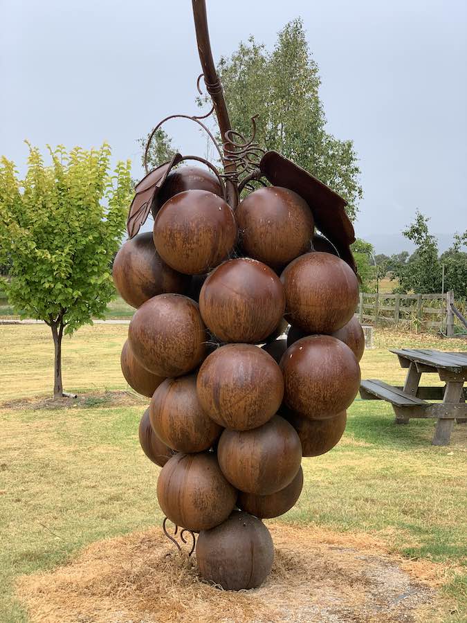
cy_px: 312
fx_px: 935
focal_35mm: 52
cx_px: 234
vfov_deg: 36.8
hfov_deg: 28.0
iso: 16
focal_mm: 6
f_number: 2.4
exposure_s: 1/207
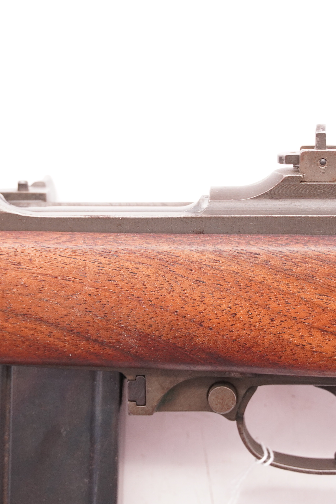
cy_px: 253
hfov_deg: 12.3
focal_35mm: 112
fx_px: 1565
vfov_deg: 18.3
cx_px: 168
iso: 1000
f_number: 5.6
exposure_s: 1/125
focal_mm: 49
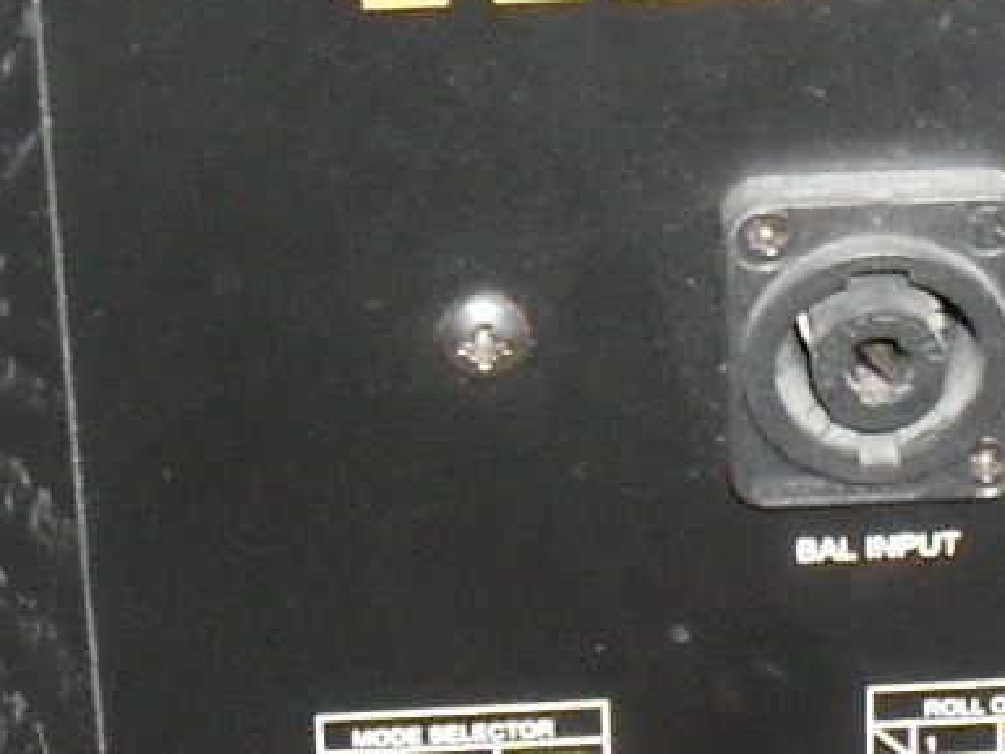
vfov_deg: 8.0
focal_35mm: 186
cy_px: 587
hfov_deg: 10.6
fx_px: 5402
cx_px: 788
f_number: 3.2
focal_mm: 6.3
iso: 200
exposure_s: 1/45
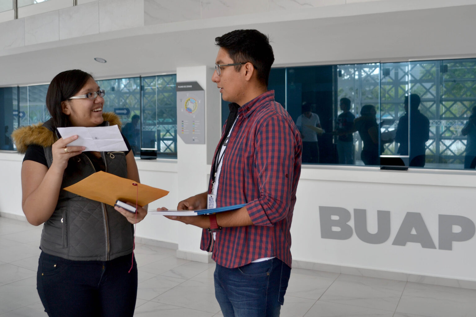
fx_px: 397
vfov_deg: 43.6
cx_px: 238
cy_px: 158
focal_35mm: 30
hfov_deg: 61.9
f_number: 4
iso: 125
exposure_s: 1/50
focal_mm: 20
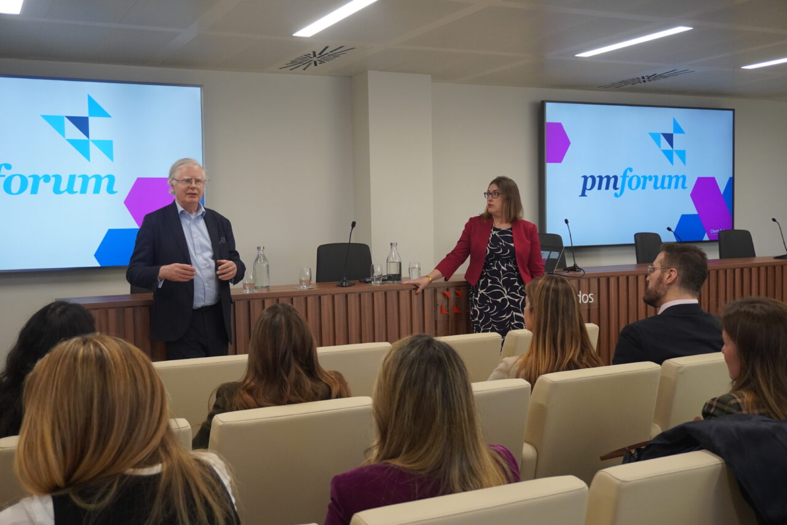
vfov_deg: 33.0
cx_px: 394
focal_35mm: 40
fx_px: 886
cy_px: 262
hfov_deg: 47.9
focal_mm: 27
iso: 1250
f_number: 4.5
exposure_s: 1/160
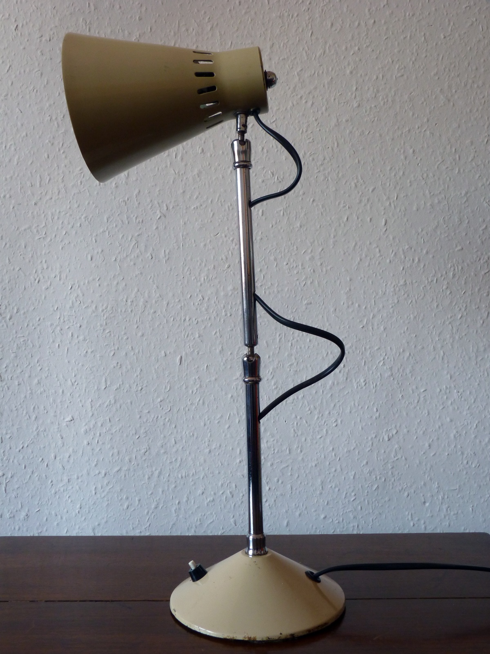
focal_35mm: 34
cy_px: 327
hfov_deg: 41.8
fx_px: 642
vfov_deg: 54.0
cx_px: 245
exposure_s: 1/13
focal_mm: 6
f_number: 6.3
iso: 200
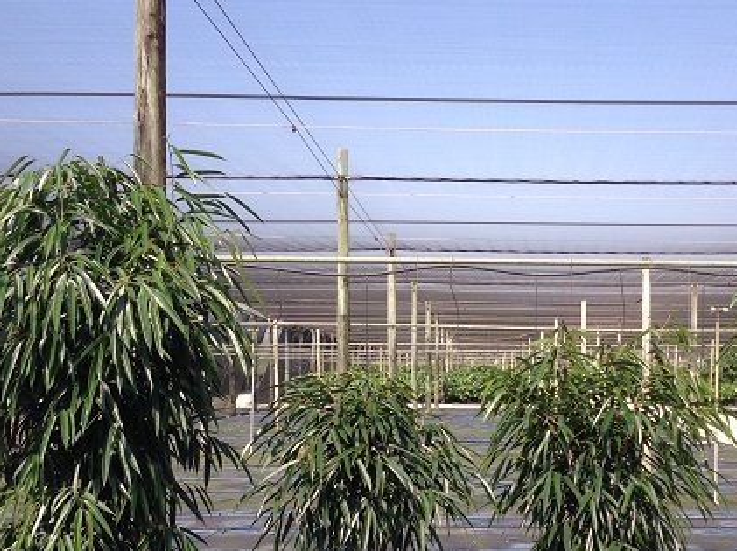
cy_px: 398
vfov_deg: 28.2
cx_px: 506
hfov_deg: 37.0
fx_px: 1085
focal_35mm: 51
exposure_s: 1/361
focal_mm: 4.12
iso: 50
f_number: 2.4
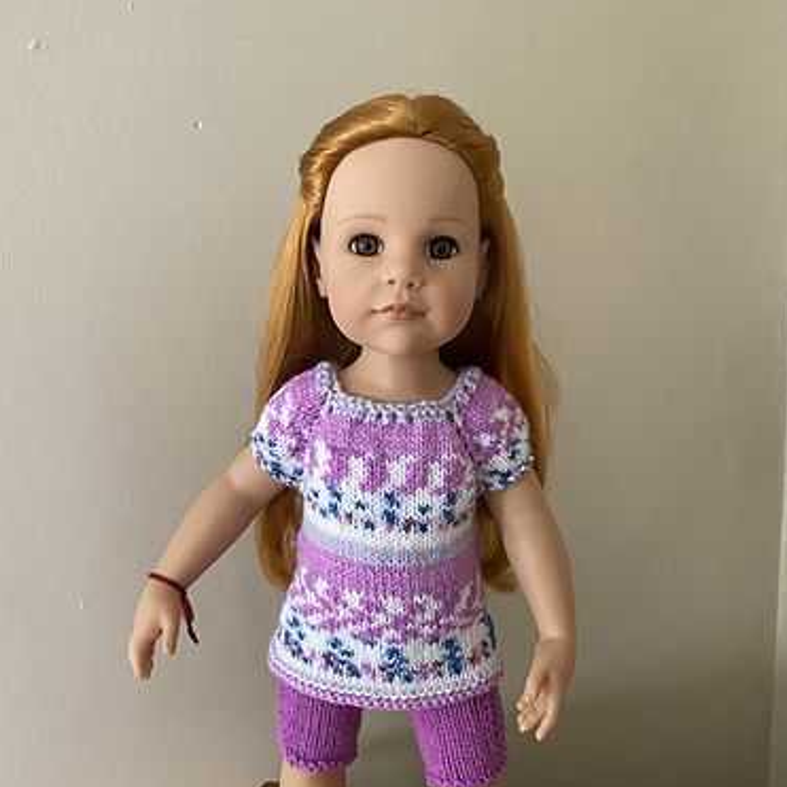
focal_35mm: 31
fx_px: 797
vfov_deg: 51.7
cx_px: 396
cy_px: 511
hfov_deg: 52.5
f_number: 1.8
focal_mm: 4.25
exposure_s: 1/30
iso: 800
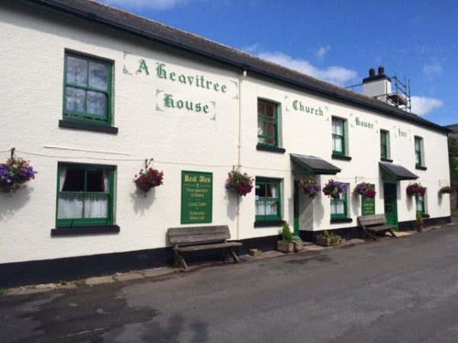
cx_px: 229
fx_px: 384
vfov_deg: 48.2
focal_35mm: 29
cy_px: 172
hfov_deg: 61.7
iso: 32
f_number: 2.2
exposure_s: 1/2933
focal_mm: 4.15
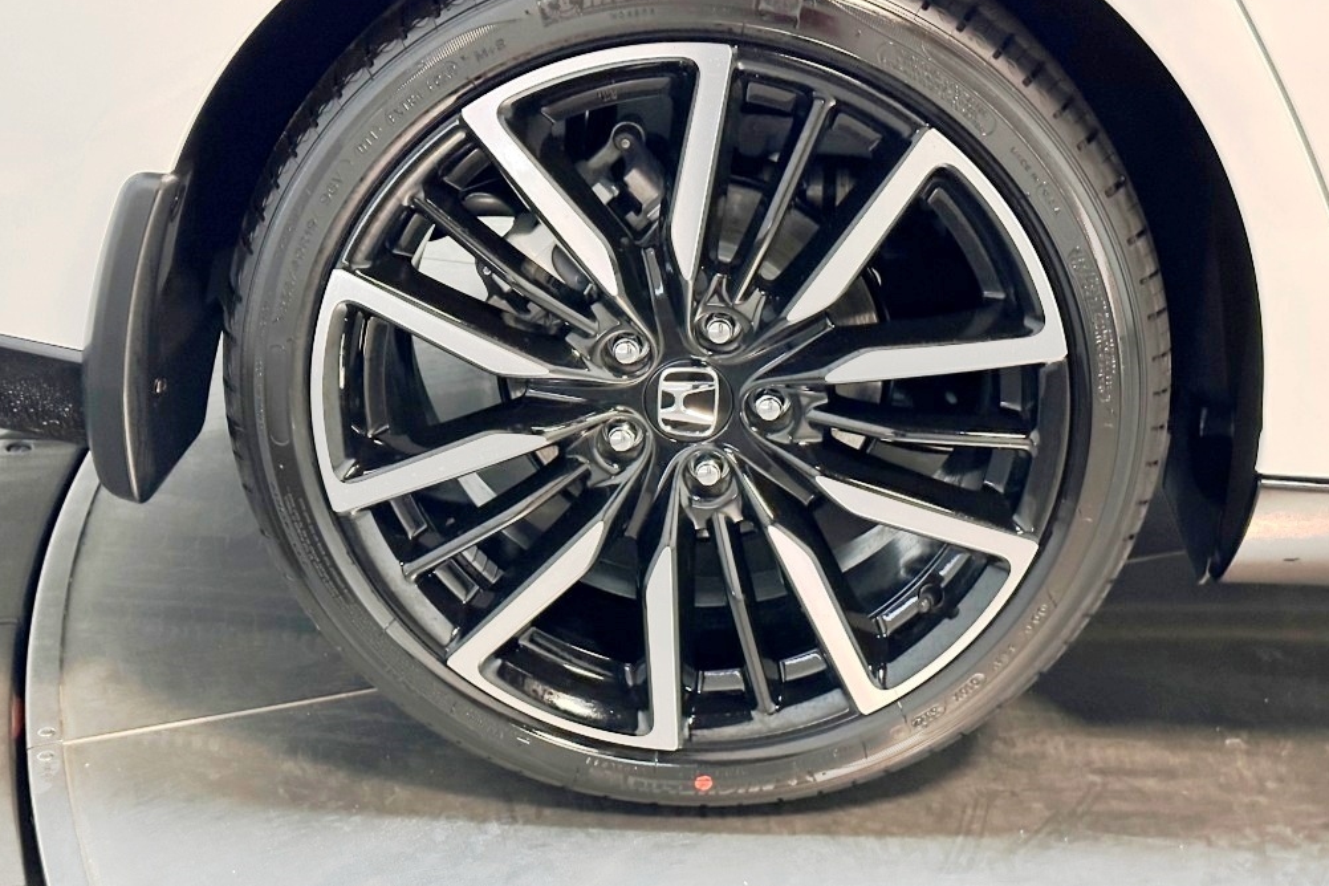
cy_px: 397
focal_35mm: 51
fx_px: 1883
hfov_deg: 38.9
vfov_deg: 26.5
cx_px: 658
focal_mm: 6.86
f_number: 1.78
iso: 640
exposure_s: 1/30
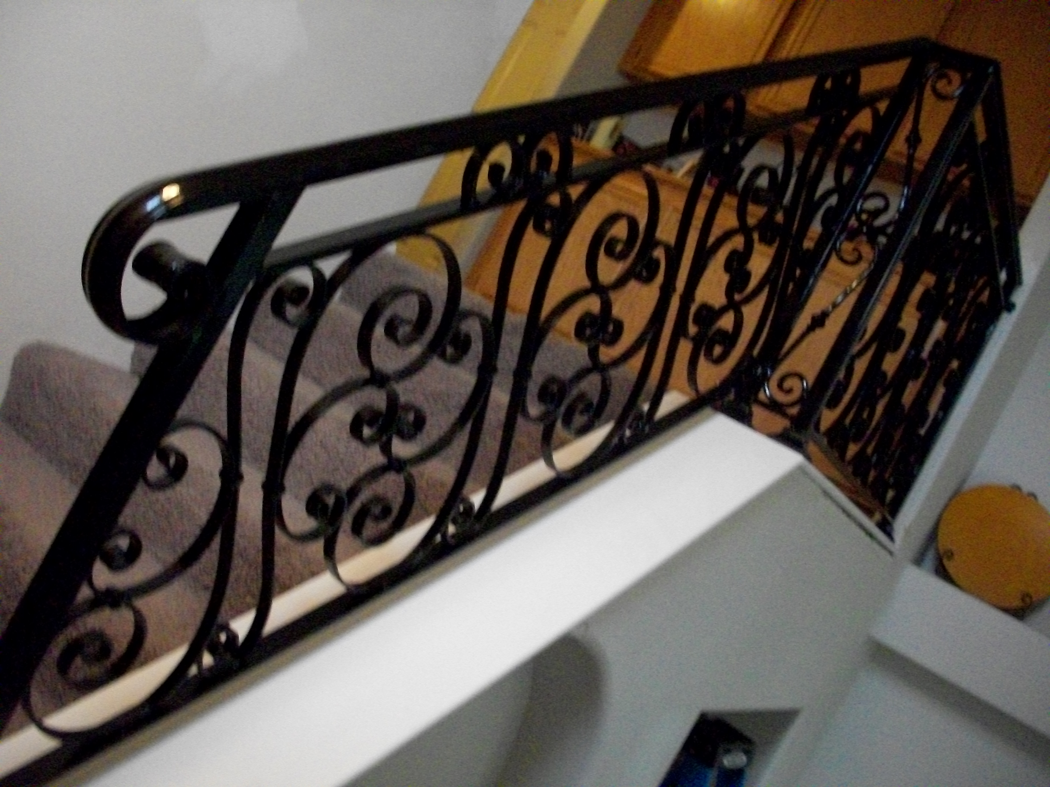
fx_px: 1062
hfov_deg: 52.6
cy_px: 394
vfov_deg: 40.7
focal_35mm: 35
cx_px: 525
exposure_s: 1/60
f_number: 3.1
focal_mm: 6.3
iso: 800
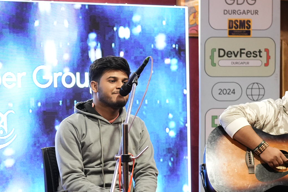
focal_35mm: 119
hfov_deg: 16.7
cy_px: 182
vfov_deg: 11.4
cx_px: -18
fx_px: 952
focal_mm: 35
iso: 2000
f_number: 2.5
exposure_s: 1/100
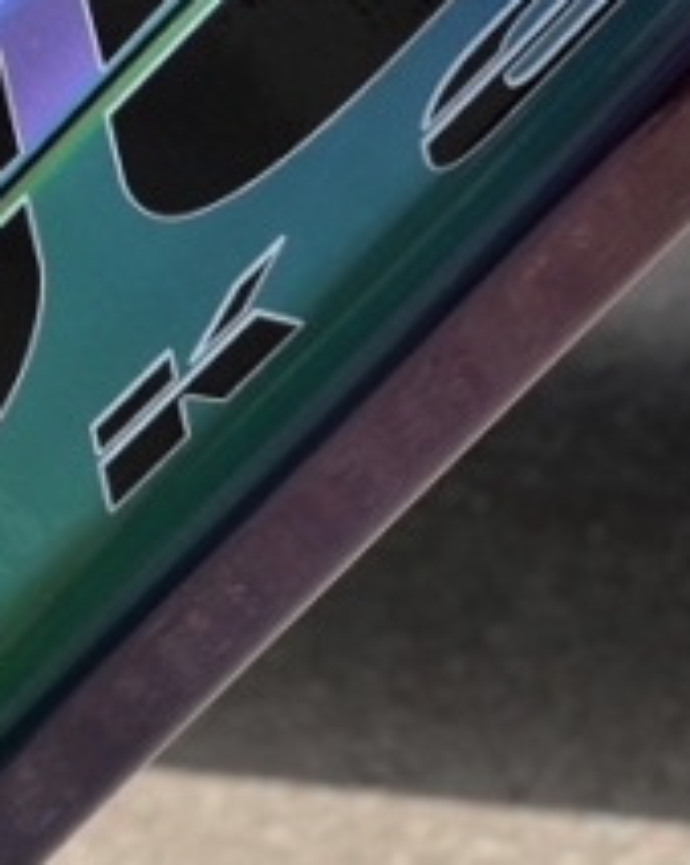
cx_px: -276
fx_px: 5215
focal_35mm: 204
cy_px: -512
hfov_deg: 7.5
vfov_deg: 9.2
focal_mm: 30
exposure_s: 1/250
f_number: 8
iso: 200
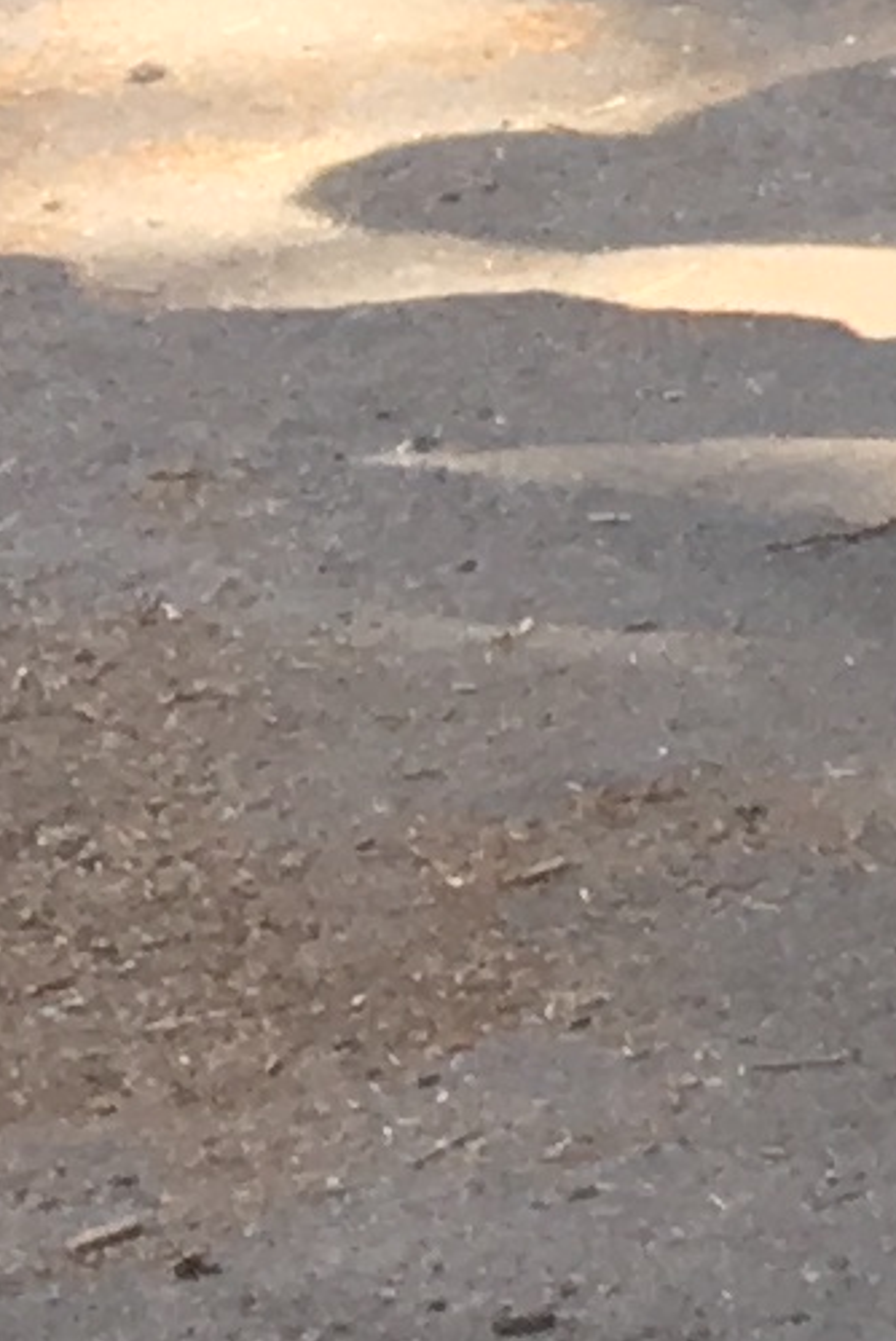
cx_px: 5121
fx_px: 9059
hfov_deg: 4.5
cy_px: -1057
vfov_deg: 8.2
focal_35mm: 243
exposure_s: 1/123
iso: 25
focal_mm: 4.15
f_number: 2.2
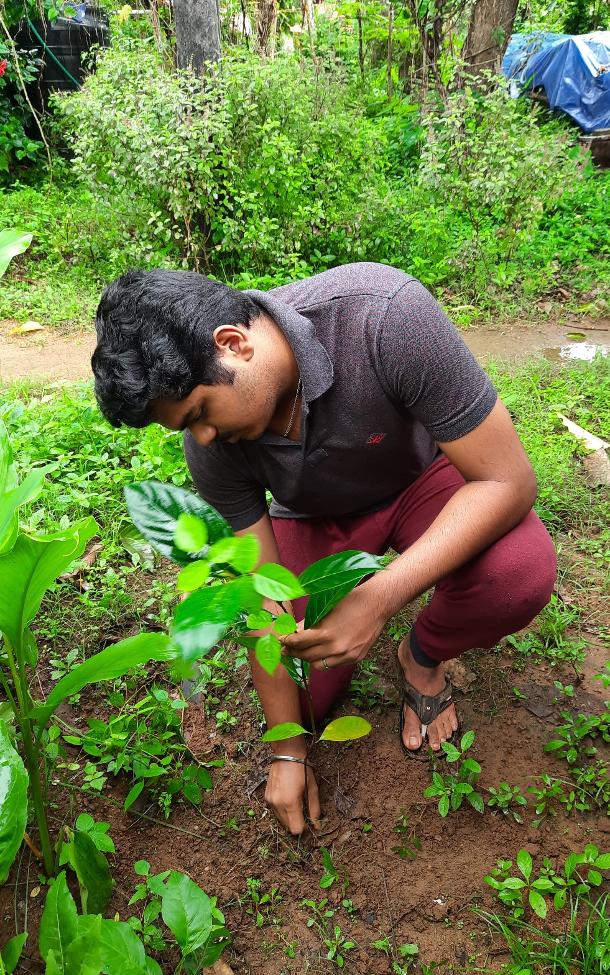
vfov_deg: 68.4
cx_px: 314
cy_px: 486
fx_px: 718
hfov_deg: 46.0
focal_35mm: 27
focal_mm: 4.6
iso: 100
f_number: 2
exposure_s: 1/50
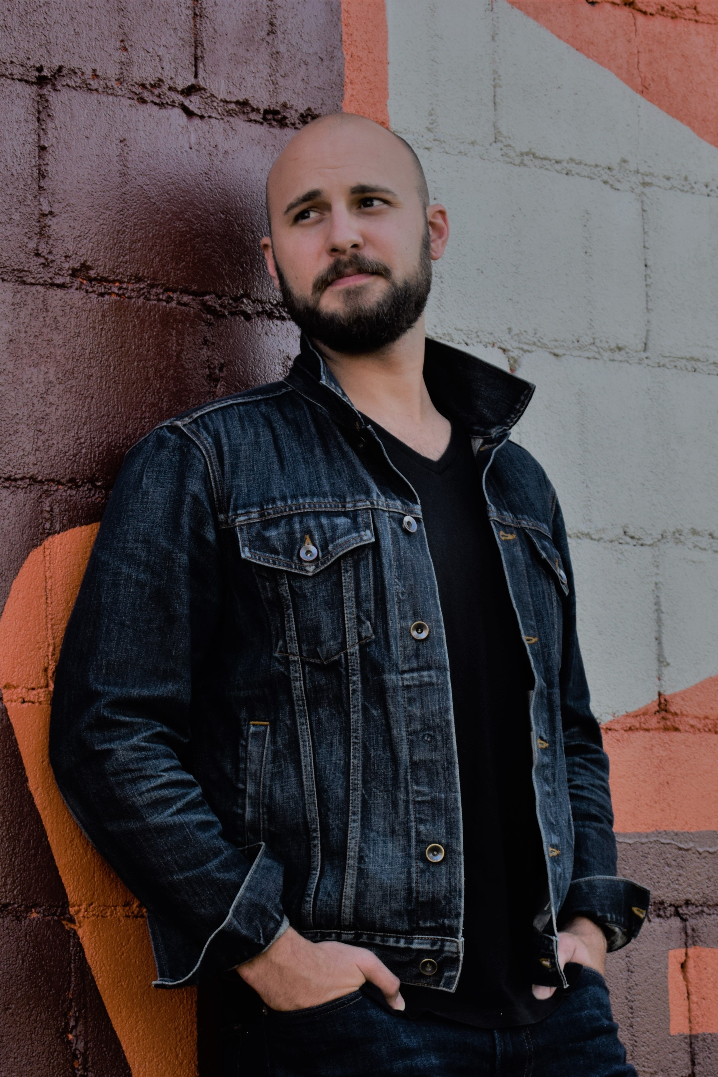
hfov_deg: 16.6
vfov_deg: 24.6
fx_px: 2468
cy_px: 538
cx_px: 359
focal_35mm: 82
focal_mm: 55
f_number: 5.6
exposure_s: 1/125
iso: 200
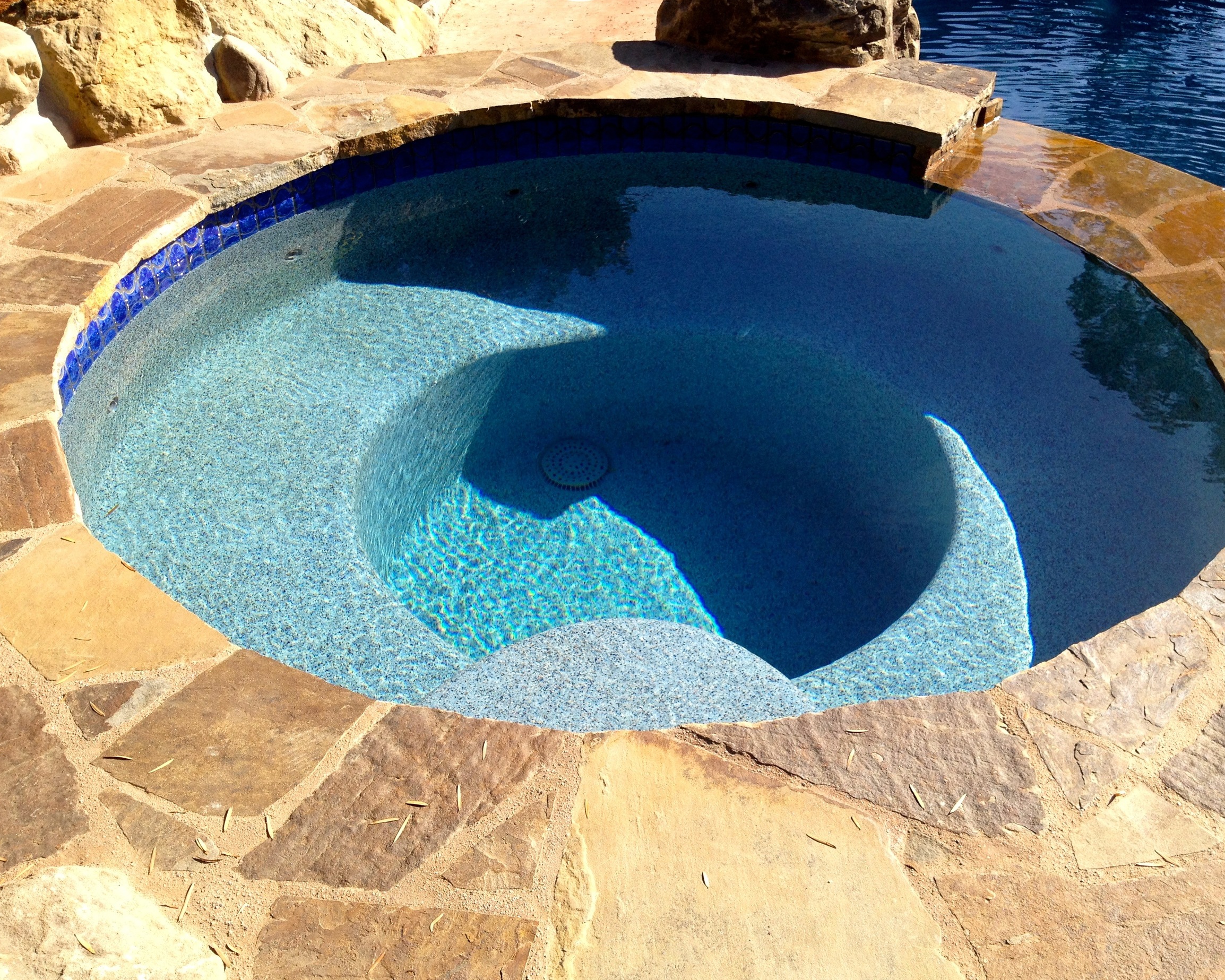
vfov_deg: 40.1
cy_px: 493
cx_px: 659
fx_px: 1342
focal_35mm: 37
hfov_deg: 49.0
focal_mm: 4.28
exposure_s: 1/863
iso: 50
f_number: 2.4
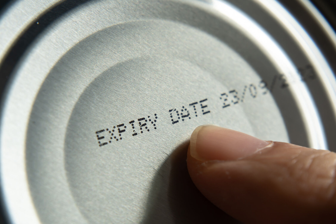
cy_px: 112
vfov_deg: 19.5
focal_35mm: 70
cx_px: 168
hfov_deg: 28.8
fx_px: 653
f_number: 11
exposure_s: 1/2
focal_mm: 70
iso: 200
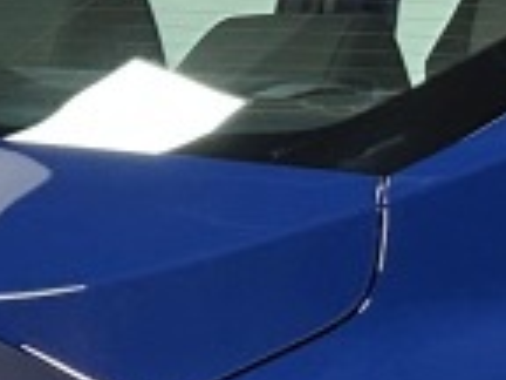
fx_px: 2500
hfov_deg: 11.6
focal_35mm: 171
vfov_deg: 8.4
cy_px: 683
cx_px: 323
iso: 320
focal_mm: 6.86
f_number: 1.78
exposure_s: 1/60
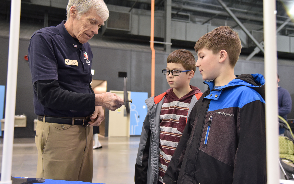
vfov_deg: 38.3
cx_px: 147
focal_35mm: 33
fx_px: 264
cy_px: 92
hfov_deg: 58.1
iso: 1600
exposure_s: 1/30
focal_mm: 32
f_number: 4
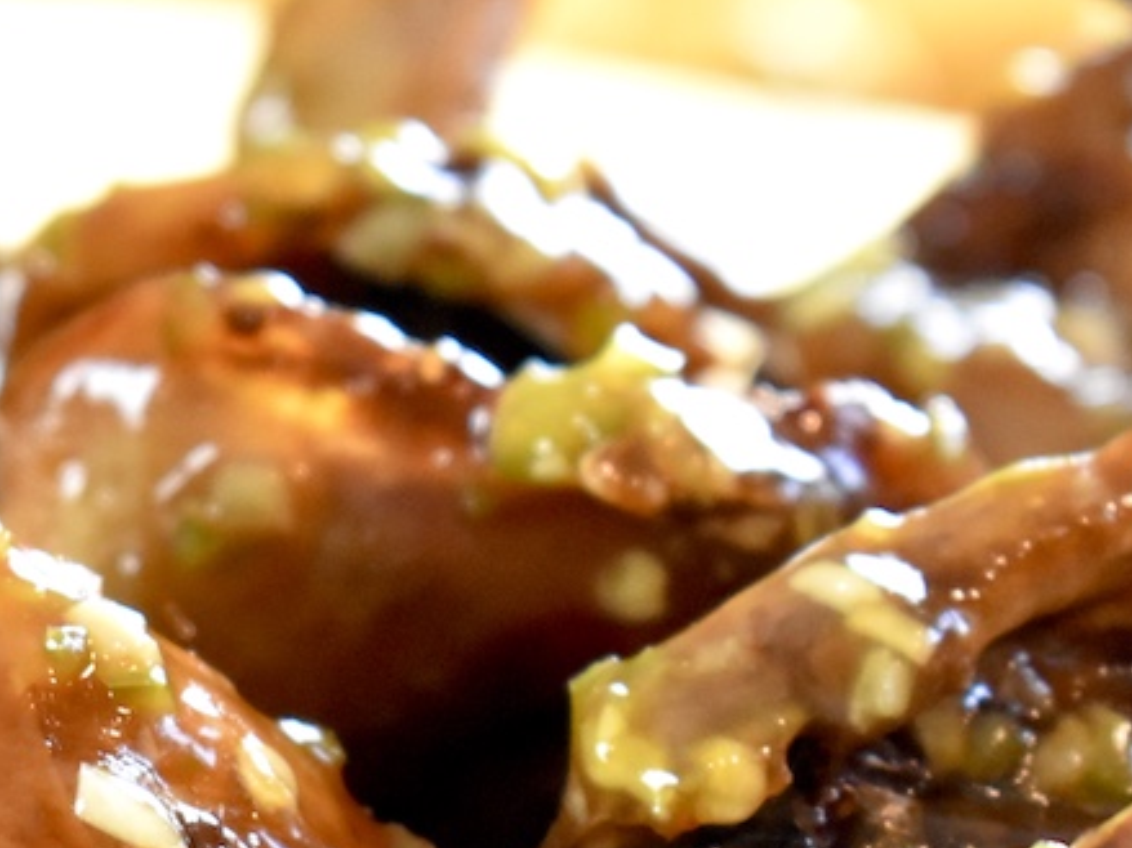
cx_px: -237
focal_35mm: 231
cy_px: 679
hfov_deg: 8.5
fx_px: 7565
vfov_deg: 6.4
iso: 3200
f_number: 5.6
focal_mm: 55
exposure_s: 1/60
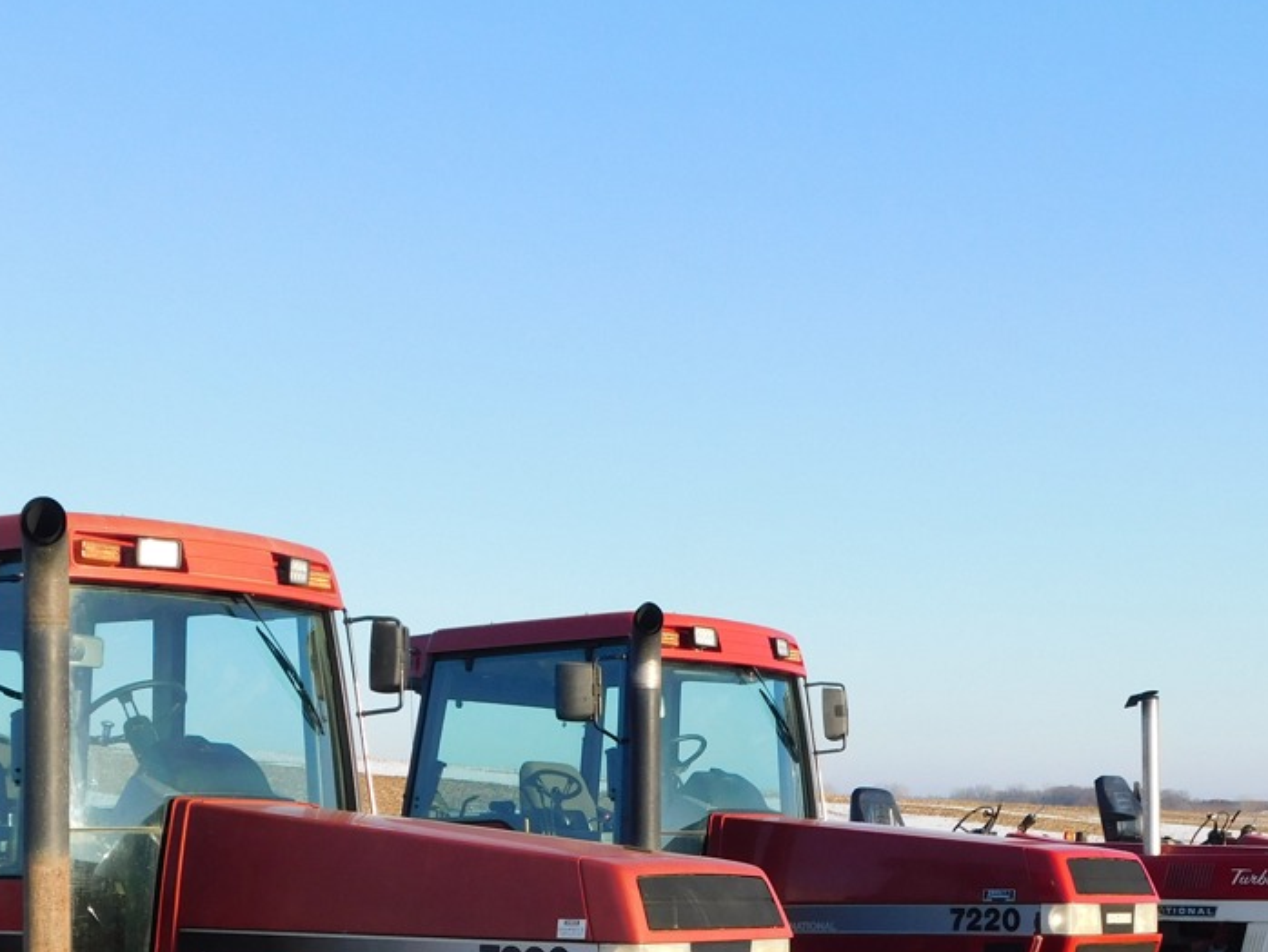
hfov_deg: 29.3
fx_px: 2418
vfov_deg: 21.7
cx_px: 756
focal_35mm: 66
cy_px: 865
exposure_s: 1/640
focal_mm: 6.3
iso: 125
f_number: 3.5
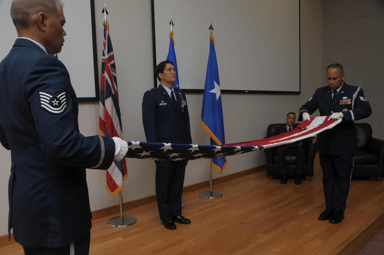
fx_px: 320
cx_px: 192
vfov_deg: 43.5
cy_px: 128
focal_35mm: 30
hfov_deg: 62.0
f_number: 5.6
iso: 400
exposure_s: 1/60
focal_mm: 20
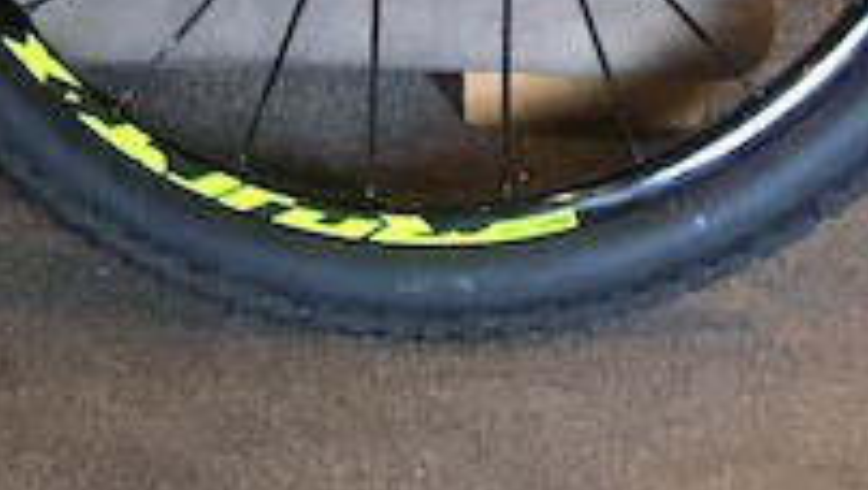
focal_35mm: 125
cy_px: -756
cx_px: -640
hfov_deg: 15.1
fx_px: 2879
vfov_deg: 8.7
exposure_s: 1/25
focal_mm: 4.15
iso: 200
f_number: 2.2
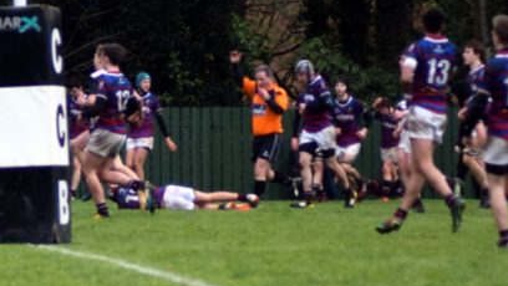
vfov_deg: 3.6
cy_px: 360
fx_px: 4519
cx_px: -100
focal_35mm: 335
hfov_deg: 6.4
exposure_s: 1/1000
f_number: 4
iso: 640
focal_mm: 85
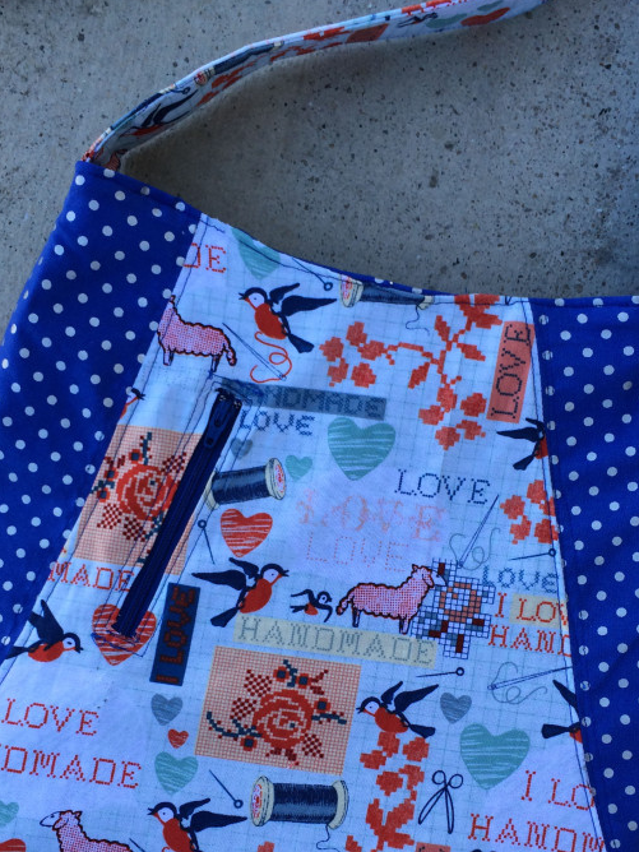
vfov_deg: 41.0
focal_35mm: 46
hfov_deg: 31.5
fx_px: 1132
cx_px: 314
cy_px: 527
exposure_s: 1/477
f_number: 2.2
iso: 32
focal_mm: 4.12
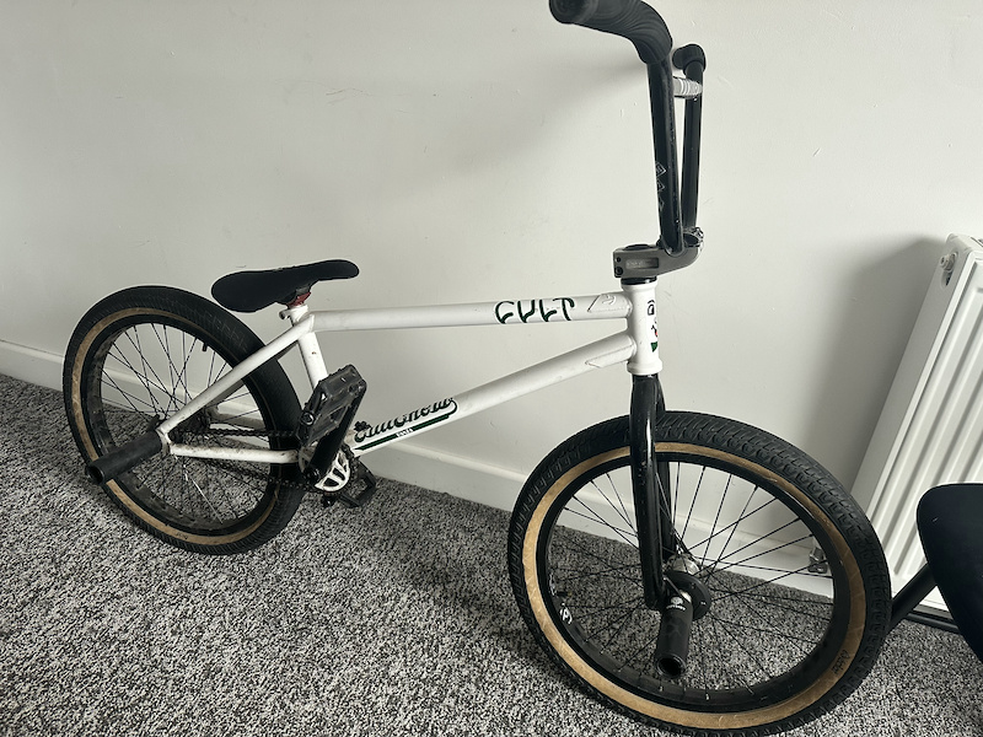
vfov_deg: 56.8
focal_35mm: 24
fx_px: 682
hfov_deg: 71.6
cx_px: 492
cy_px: 368
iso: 250
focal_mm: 6.86
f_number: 1.78
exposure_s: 1/104
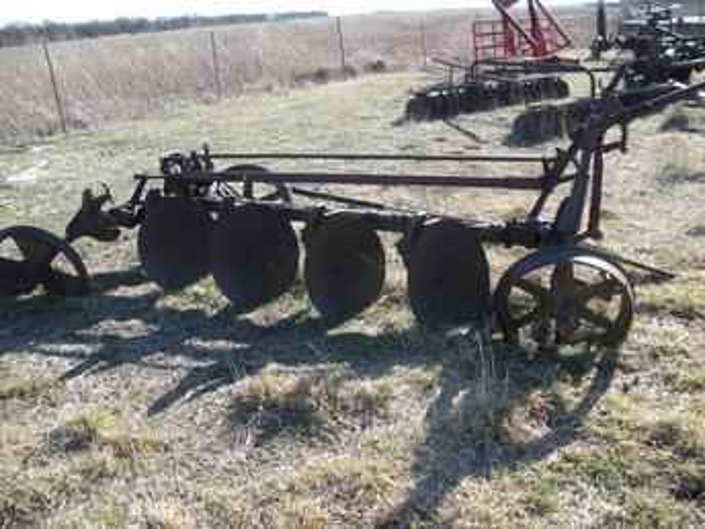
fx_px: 733
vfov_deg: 39.7
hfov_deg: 51.4
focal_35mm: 36
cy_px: 264
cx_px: 352
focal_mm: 6.3
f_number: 3.5
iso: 64
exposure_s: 1/185
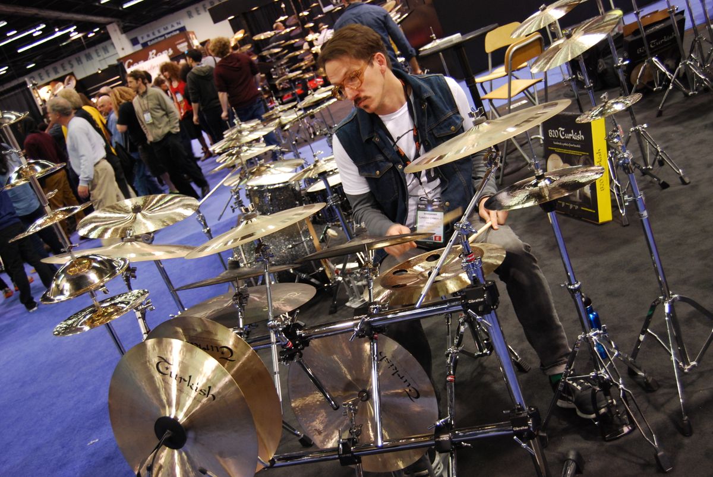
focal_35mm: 39
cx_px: 356
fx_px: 773
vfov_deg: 34.3
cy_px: 238
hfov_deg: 49.5
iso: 500
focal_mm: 26
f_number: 4
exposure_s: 1/30
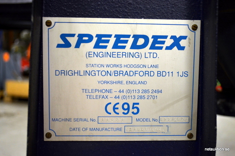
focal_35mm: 48
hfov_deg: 41.2
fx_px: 313
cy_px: 78
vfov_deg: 28.0
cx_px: 118
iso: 1000
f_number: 4.8
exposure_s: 1/30
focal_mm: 32
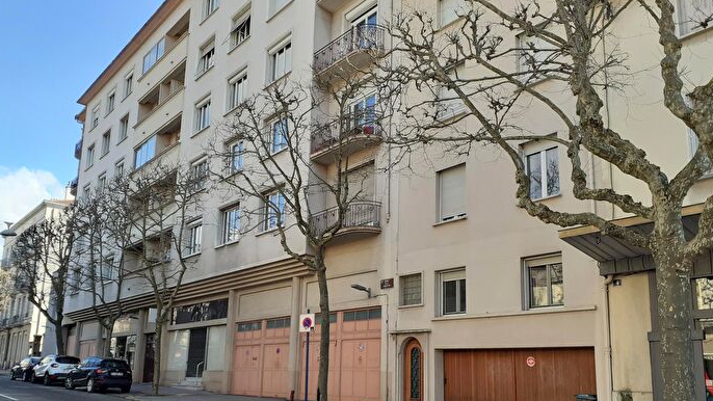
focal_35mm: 30
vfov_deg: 38.5
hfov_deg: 64.3
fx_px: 567
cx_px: 358
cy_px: 269
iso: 40
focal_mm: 3.6
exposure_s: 1/477
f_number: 1.9
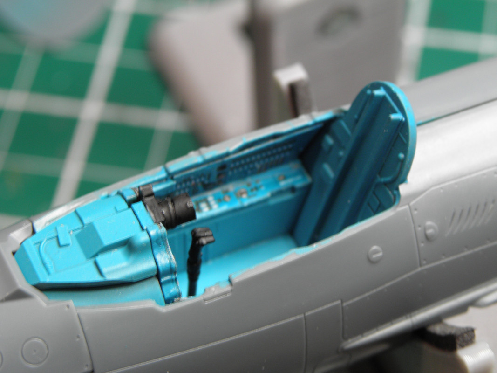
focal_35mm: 119
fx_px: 1708
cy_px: 186
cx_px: 248
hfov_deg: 16.6
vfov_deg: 12.4
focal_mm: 21.31
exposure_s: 1/10
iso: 125
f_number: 4.3
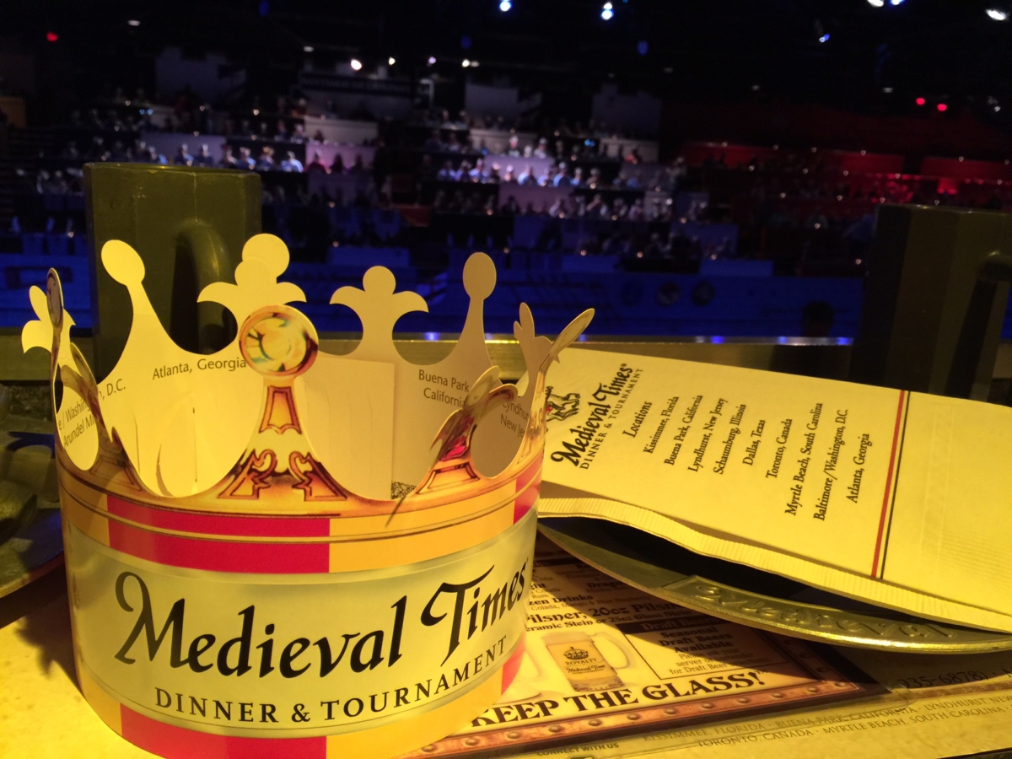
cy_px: 380
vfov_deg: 48.2
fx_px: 848
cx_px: 506
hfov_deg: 61.7
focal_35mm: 29
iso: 80
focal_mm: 4.15
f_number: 2.2
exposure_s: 1/15
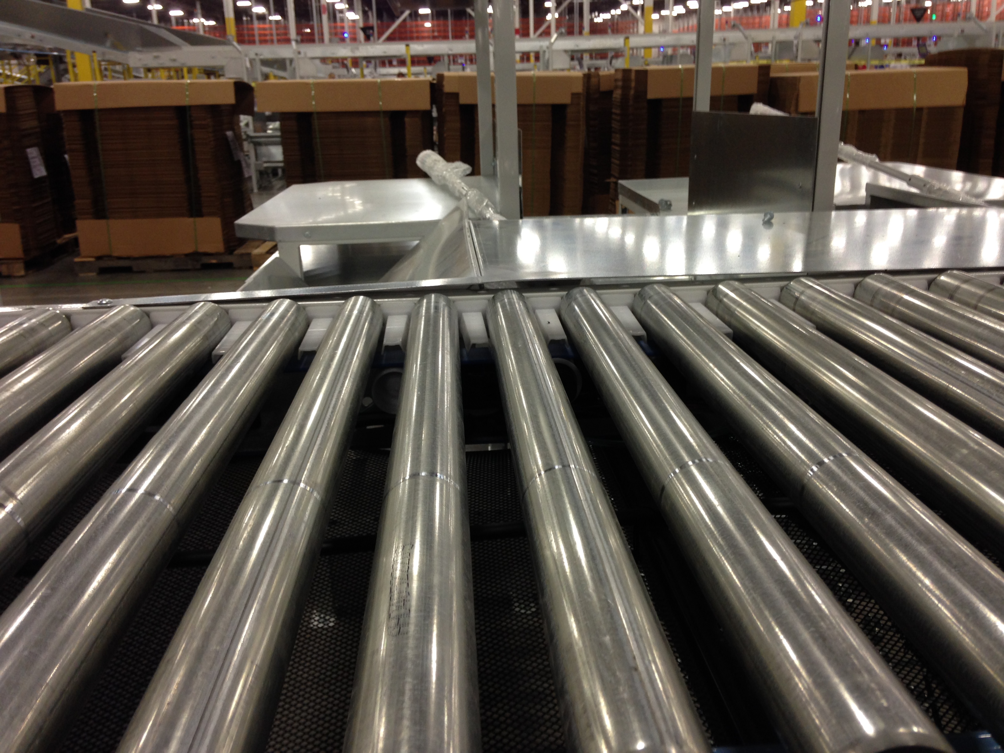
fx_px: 957
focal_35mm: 33
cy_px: 376
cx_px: 502
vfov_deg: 42.9
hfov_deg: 55.4
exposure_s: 1/20
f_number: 2.4
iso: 80
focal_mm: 4.12
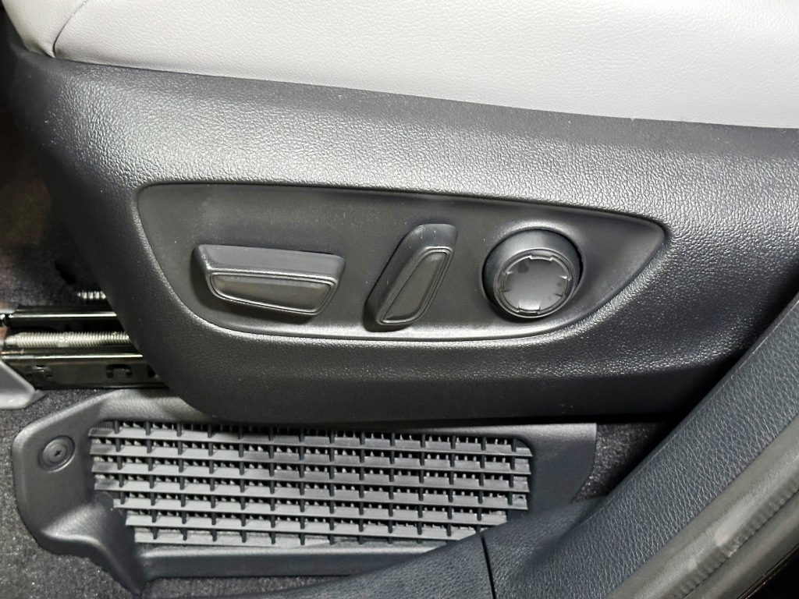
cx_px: 400
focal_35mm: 48
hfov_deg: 39.7
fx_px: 1108
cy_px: 300
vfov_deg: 30.3
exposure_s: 1/30
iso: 640
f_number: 1.78
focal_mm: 6.86
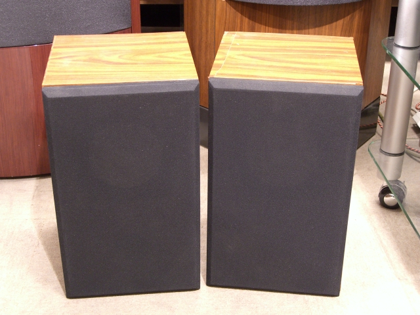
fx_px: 692
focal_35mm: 57
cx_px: 210
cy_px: 158
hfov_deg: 33.8
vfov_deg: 25.7
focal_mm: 11.8
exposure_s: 1/2.5
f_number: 3.6
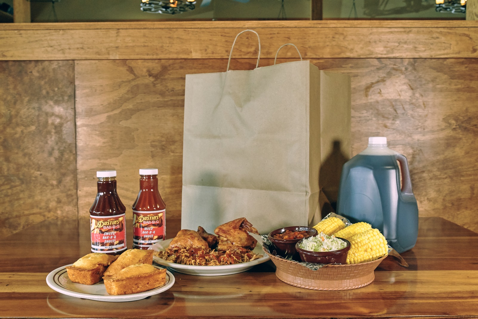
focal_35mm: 35
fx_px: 465
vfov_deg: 37.9
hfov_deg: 54.4
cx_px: 239
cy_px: 160
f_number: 10
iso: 2000
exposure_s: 1/100
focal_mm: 35
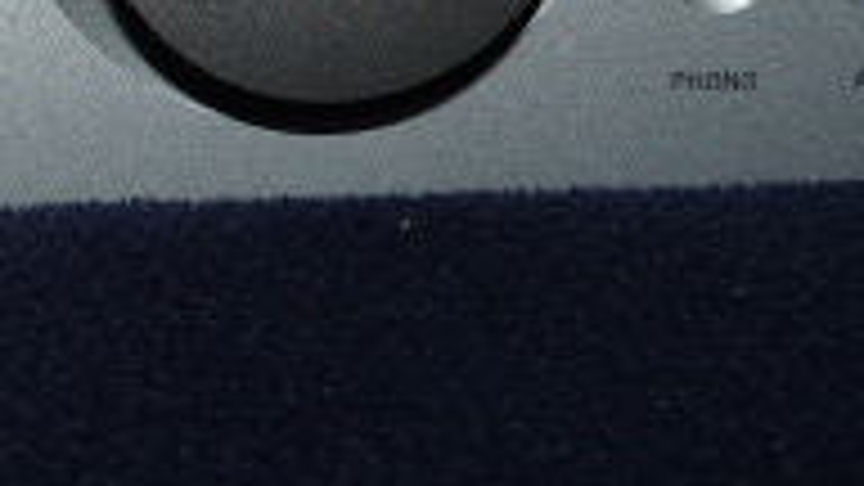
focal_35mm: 98
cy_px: -184
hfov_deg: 20.8
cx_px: -72
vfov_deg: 11.9
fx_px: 2245
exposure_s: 1/30
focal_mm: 4.8
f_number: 4
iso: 100
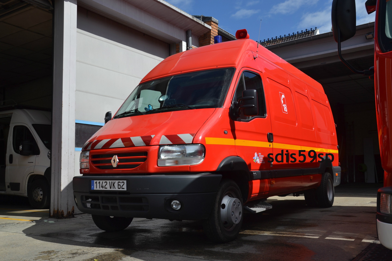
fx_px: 392
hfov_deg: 53.1
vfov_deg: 36.9
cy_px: 130
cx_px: 196
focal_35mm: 36
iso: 100
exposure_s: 1/250
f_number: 8
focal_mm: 24
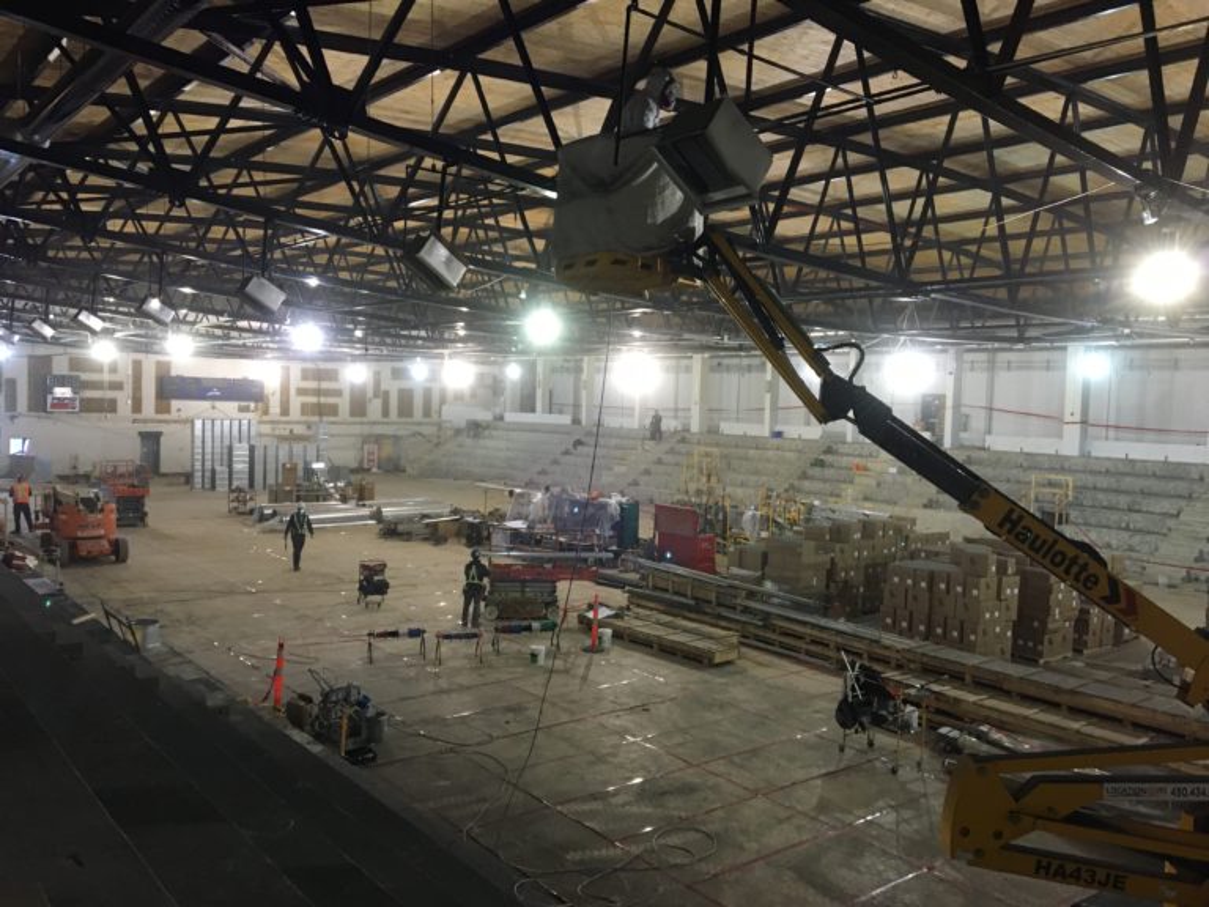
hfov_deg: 61.7
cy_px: 454
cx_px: 604
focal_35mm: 29
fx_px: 1013
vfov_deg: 48.2
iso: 160
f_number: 2.2
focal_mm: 4.15
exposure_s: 1/30
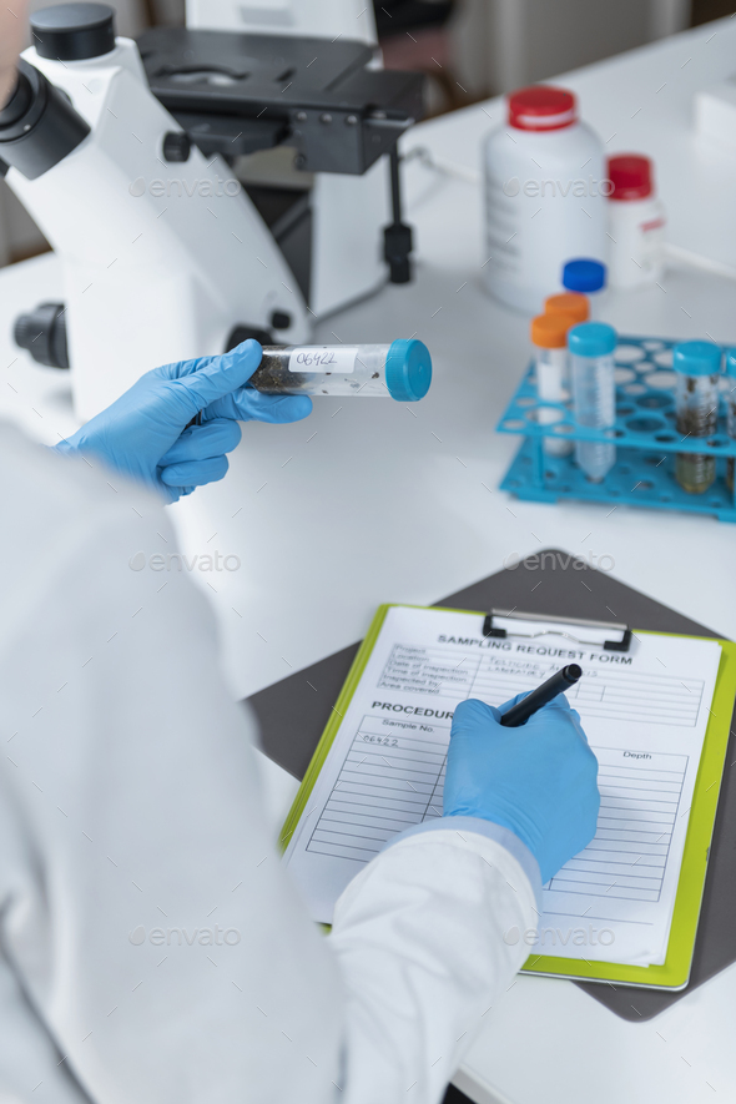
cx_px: 368
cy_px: 552
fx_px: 2146
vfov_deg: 28.8
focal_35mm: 70
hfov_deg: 19.5
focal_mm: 70
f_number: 3.2
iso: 64
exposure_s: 1/160
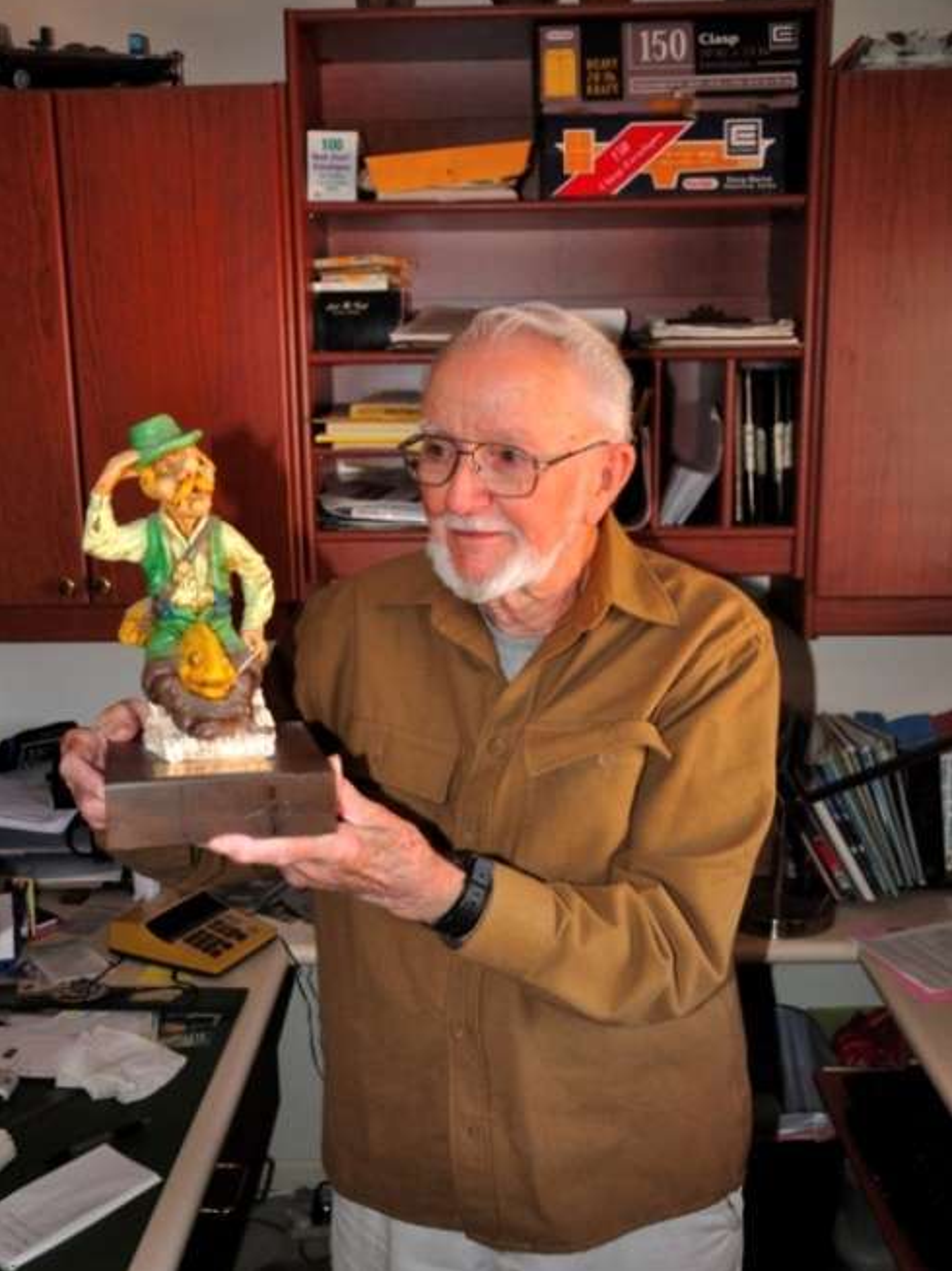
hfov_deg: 39.6
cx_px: 475
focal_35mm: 36
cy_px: 668
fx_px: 1321
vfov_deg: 51.3
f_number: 3.8
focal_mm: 22
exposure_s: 1/60
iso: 800
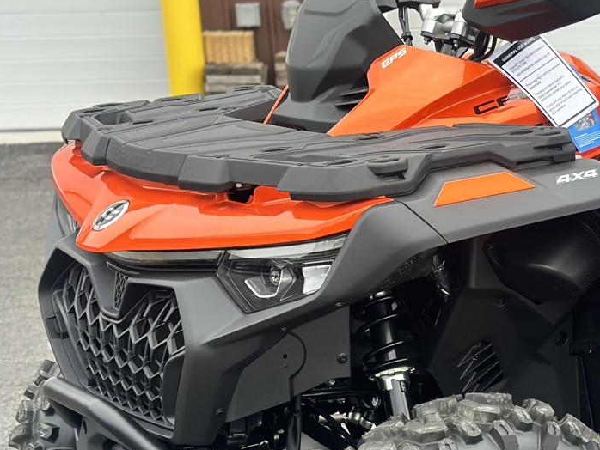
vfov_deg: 13.4
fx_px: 1907
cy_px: 332
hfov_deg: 17.3
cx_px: 645
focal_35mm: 110
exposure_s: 1/767
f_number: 1.78
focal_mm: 6.86
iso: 80
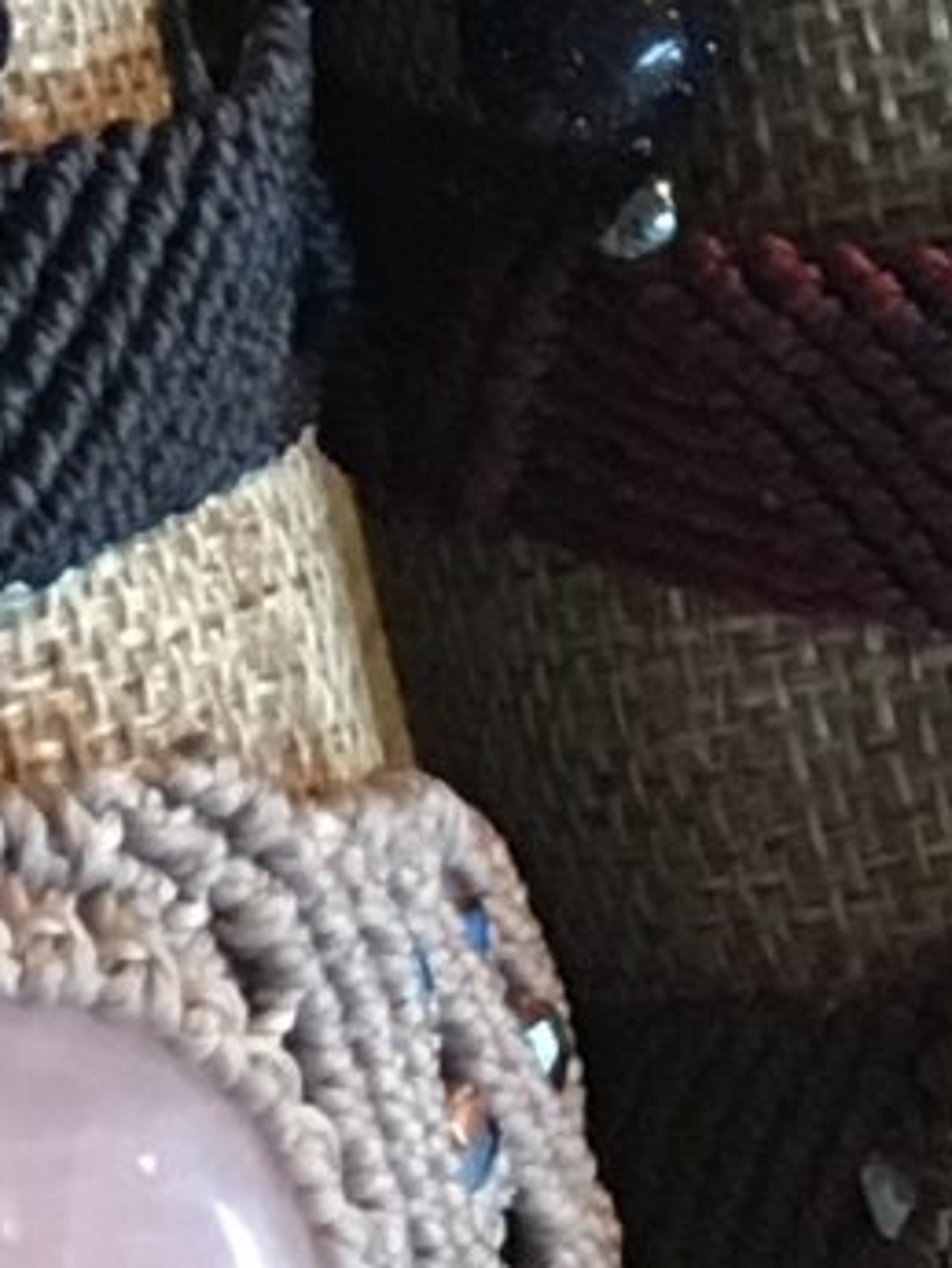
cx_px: 210
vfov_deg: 8.3
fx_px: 7879
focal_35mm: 215
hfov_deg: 6.9
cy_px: -1952
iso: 125
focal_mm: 4.15
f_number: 2.2
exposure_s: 1/30
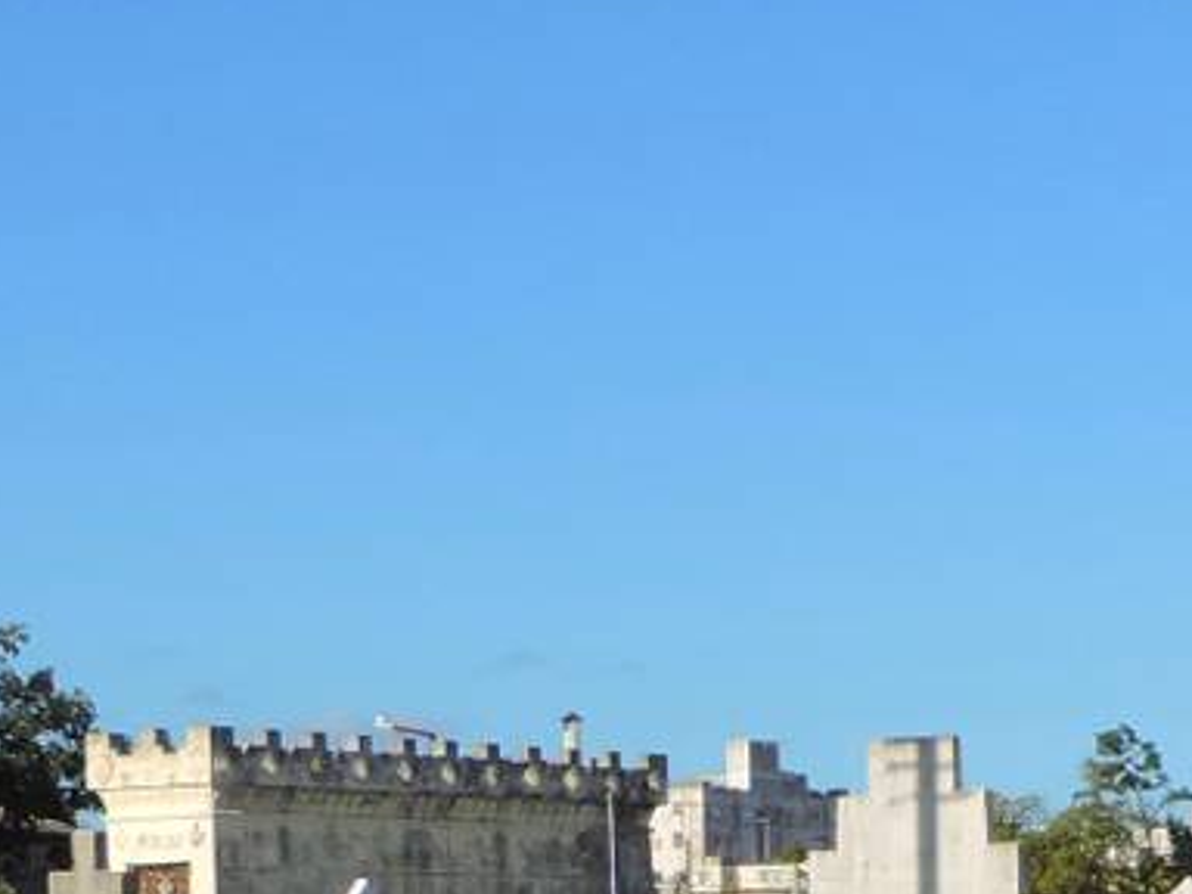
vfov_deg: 14.0
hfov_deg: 19.4
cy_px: 1279
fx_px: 3443
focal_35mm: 100
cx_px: 968
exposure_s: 1/1250
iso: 80
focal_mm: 4.3
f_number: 3.7
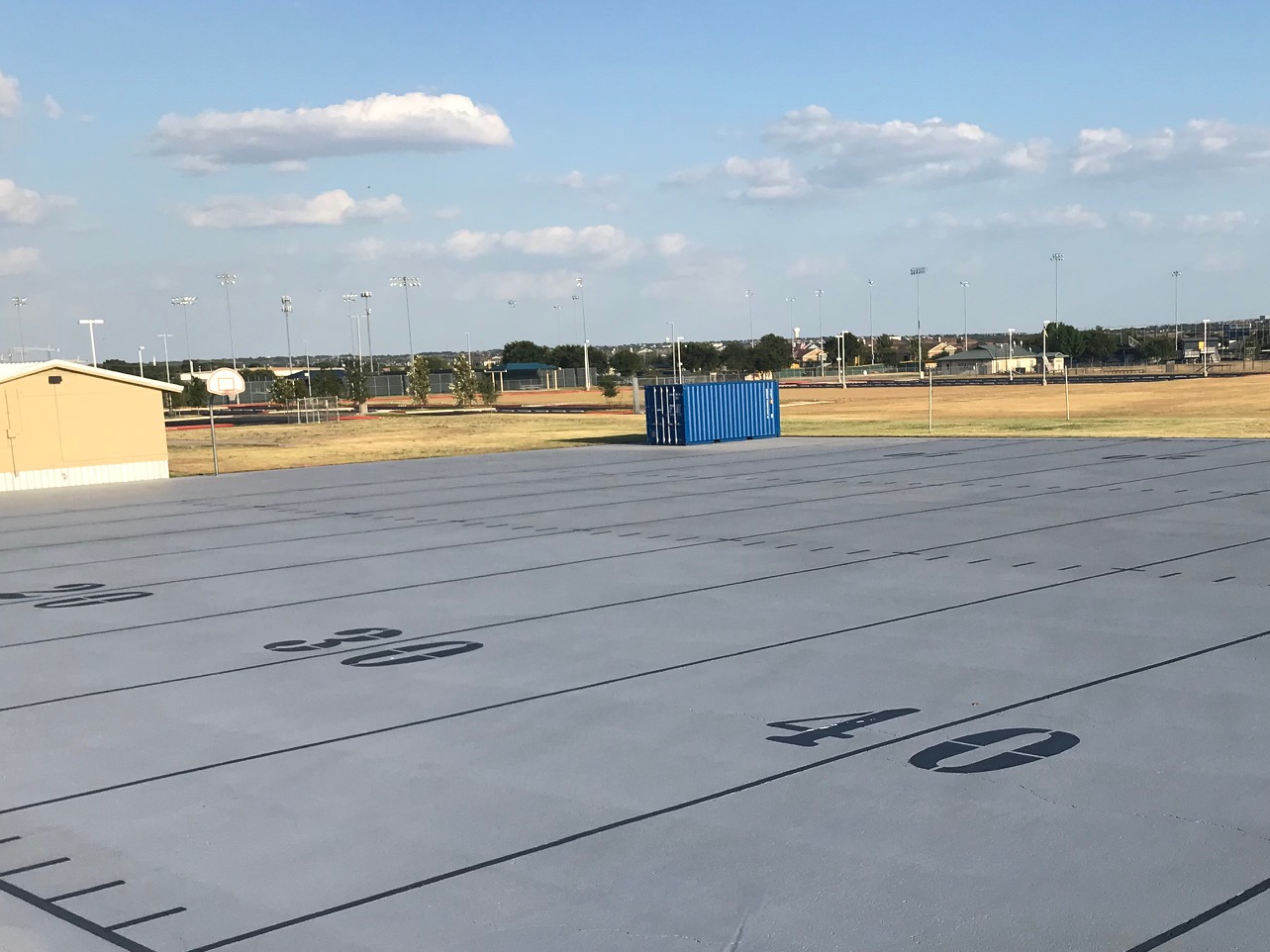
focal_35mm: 44
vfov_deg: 32.6
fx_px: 1614
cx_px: 802
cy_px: 646
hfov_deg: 42.6
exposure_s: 1/2457
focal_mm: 3.99
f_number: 1.8
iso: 20
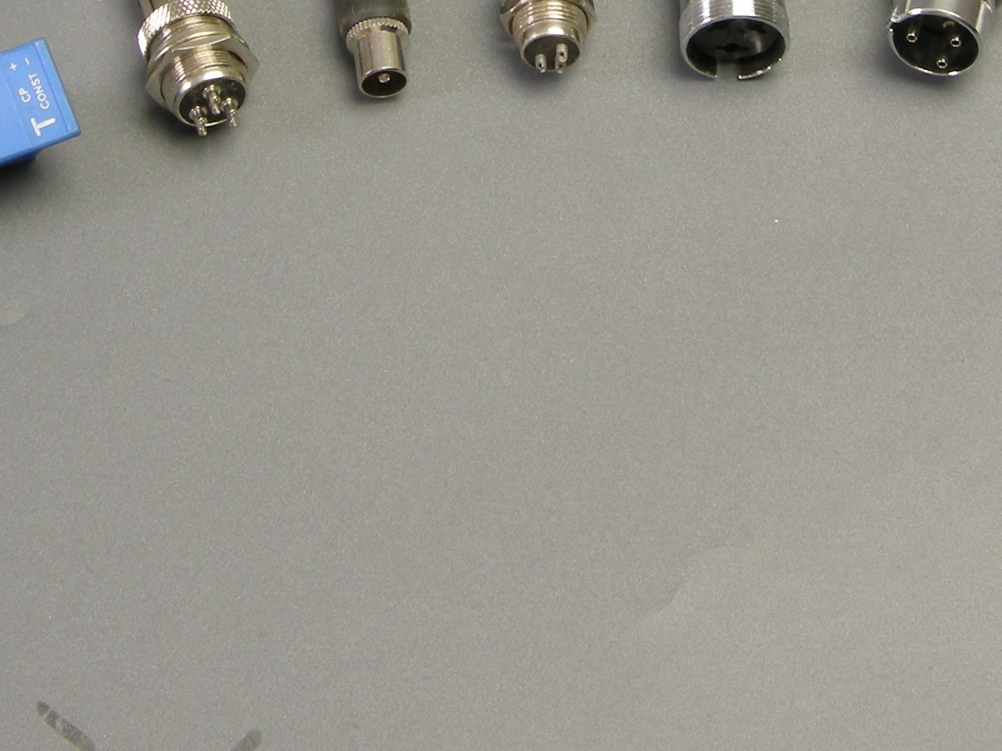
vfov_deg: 11.4
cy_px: -238
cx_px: 564
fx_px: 3676
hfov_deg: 15.5
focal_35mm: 127
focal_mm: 10.1
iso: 64
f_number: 6.9
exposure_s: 1/60
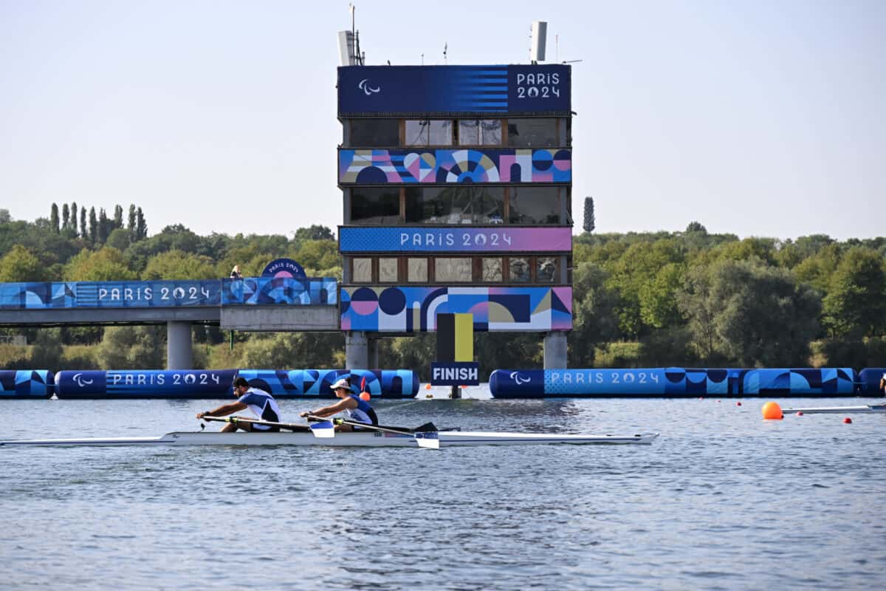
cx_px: 443
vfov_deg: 10.2
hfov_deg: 15.2
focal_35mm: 135
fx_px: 3322
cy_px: 296
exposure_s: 1/1600
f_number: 6.3
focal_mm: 135
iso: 500
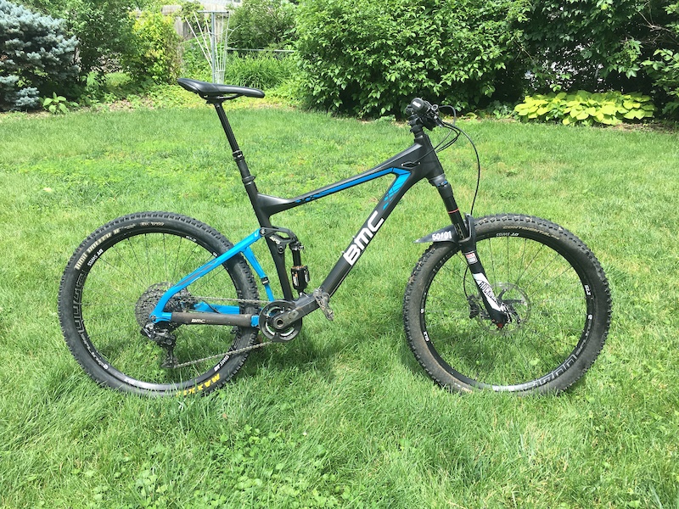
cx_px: 340
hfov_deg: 61.7
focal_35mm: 29
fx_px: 569
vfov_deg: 48.2
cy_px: 254
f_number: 2.2
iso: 25
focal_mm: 4.15
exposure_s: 1/553
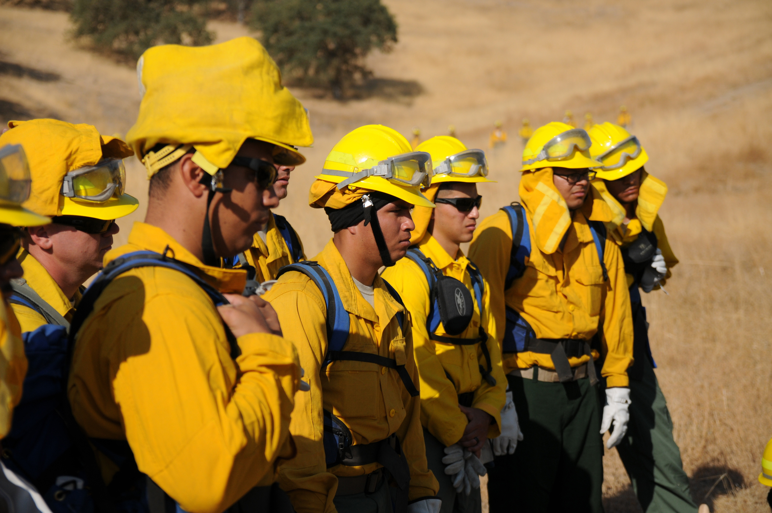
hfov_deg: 27.0
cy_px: 256
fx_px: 1606
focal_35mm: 75
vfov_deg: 18.1
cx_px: 386
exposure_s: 1/8000
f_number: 2.8
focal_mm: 50
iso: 250
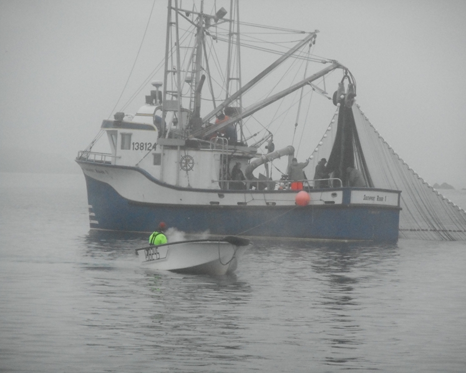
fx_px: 2883
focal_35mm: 209
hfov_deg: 9.2
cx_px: 248
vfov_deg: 7.4
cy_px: 186
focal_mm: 36
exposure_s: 1/160
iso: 800
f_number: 6.6
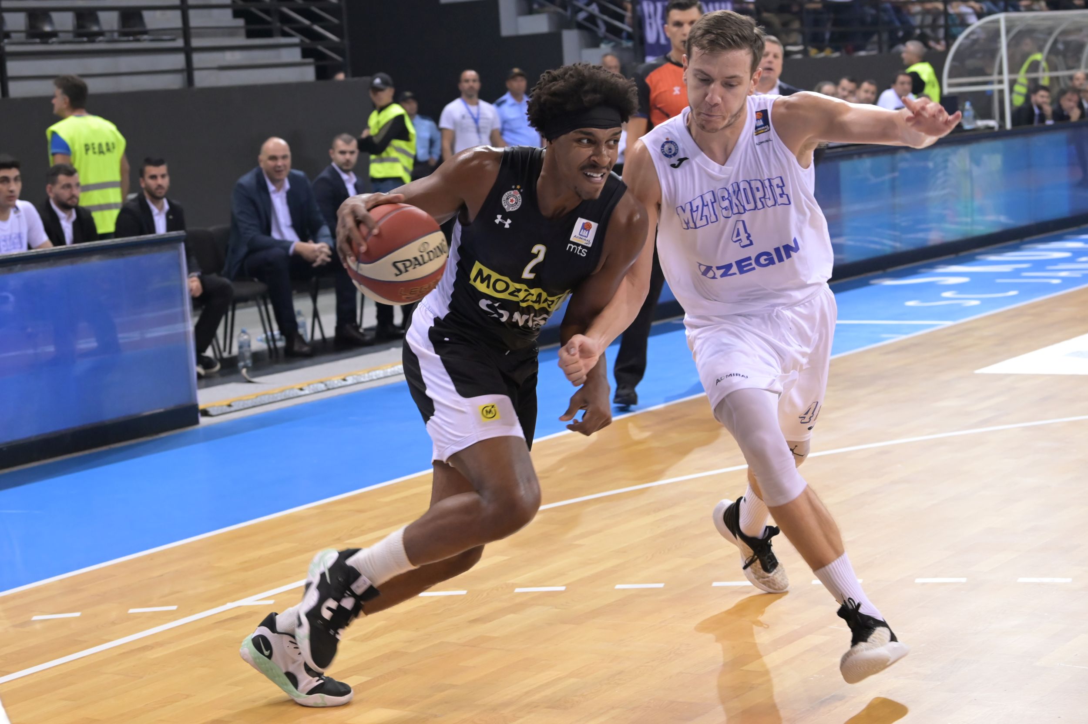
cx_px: 544
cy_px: 362
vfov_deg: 19.4
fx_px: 2115
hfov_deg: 28.9
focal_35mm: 70
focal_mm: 70
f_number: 5
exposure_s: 1/500
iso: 5000
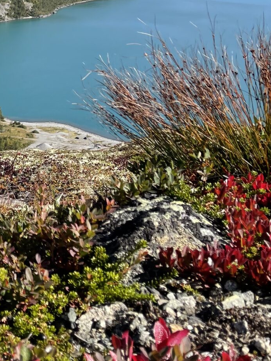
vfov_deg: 25.5
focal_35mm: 72
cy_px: -13
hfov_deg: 18.6
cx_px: -103
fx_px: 752
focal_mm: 4.2
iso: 32
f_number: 1.6
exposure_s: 1/2618
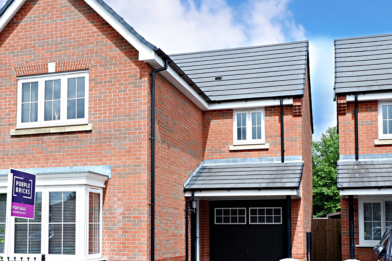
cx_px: 155
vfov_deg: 27.2
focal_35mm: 49
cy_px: 189
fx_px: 534
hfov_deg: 40.2
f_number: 5.6
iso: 200
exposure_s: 1/350
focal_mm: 15
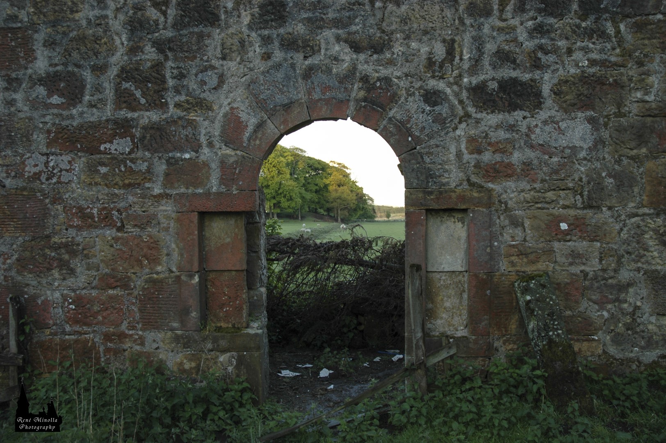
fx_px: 610
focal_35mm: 33
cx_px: 333
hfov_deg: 57.3
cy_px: 222
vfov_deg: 39.9
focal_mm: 22
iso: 200
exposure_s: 1/60
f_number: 4
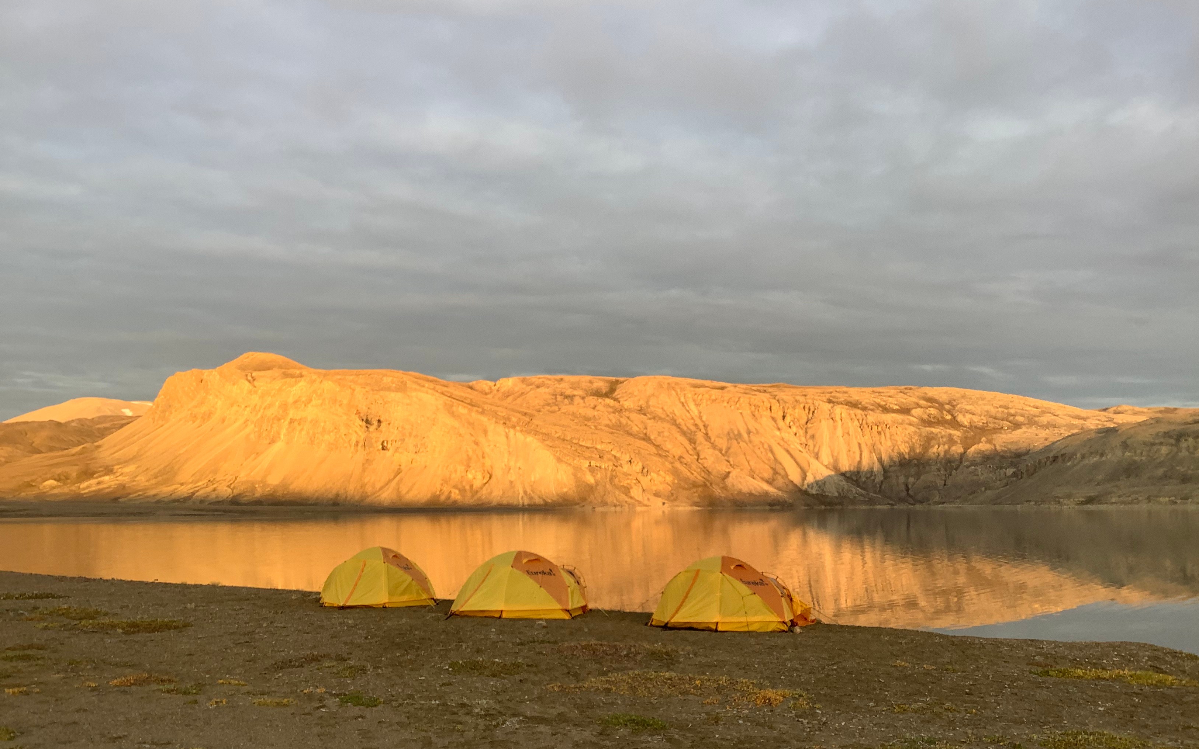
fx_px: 1078
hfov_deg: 58.1
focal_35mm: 33
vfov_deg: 38.2
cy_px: 437
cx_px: 602
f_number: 2.4
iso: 25
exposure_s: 1/120
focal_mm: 3.3
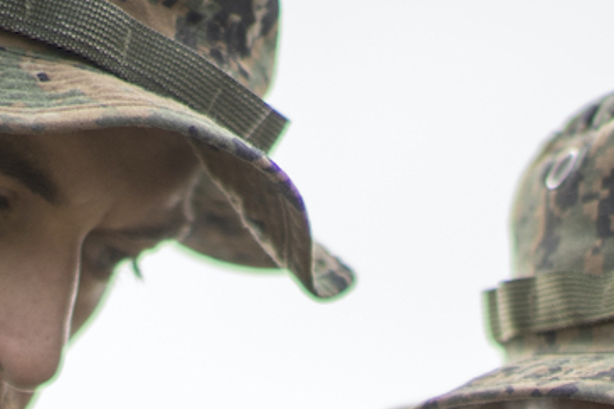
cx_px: 279
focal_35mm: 263
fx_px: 4483
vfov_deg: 5.2
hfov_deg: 7.8
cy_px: 658
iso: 100
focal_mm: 50
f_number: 1.3
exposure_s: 1/5000
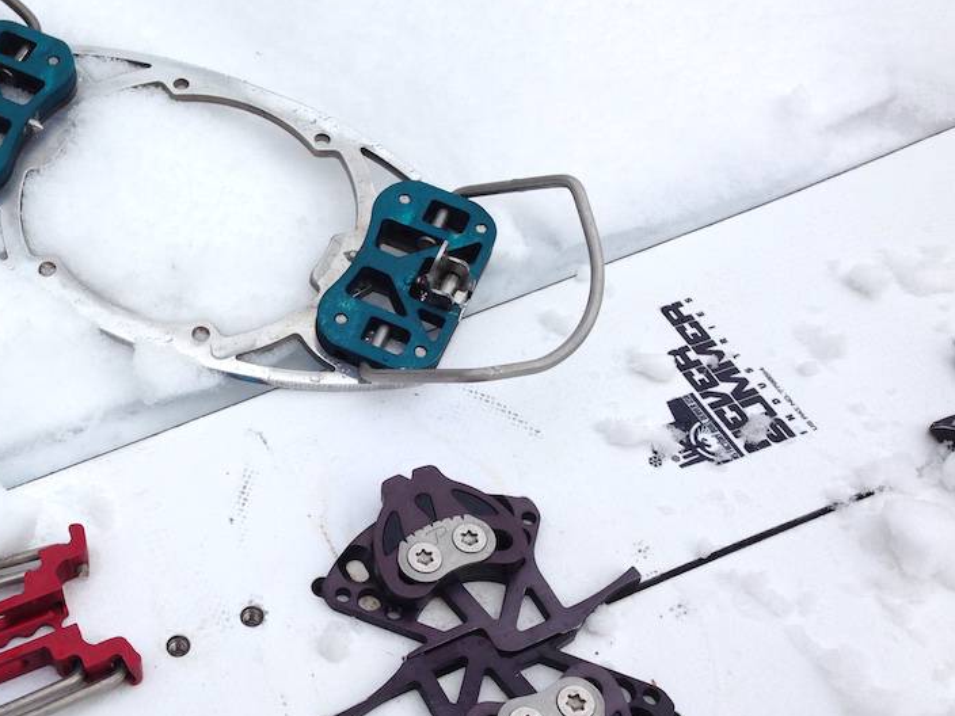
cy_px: 420
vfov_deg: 30.2
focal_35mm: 48
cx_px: 285
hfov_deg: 39.0
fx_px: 1324
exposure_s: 1/1642
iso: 50
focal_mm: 4.12
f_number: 2.4
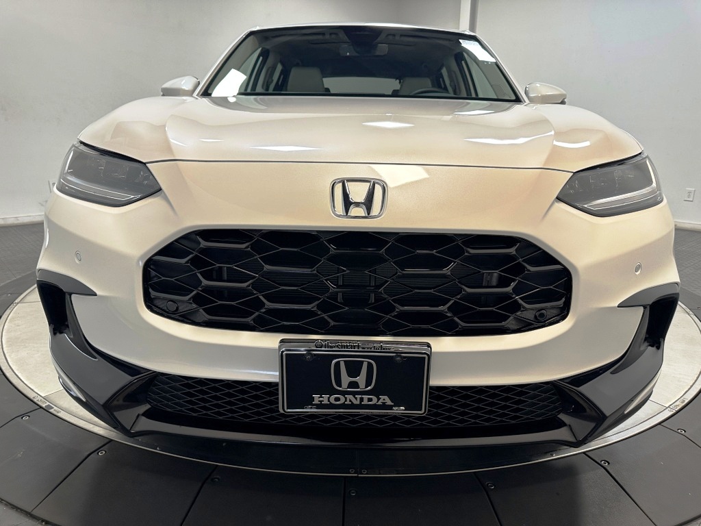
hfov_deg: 71.6
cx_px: 350
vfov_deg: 56.8
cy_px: 263
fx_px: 486
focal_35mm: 24
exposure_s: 1/60
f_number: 1.78
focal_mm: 6.86
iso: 200
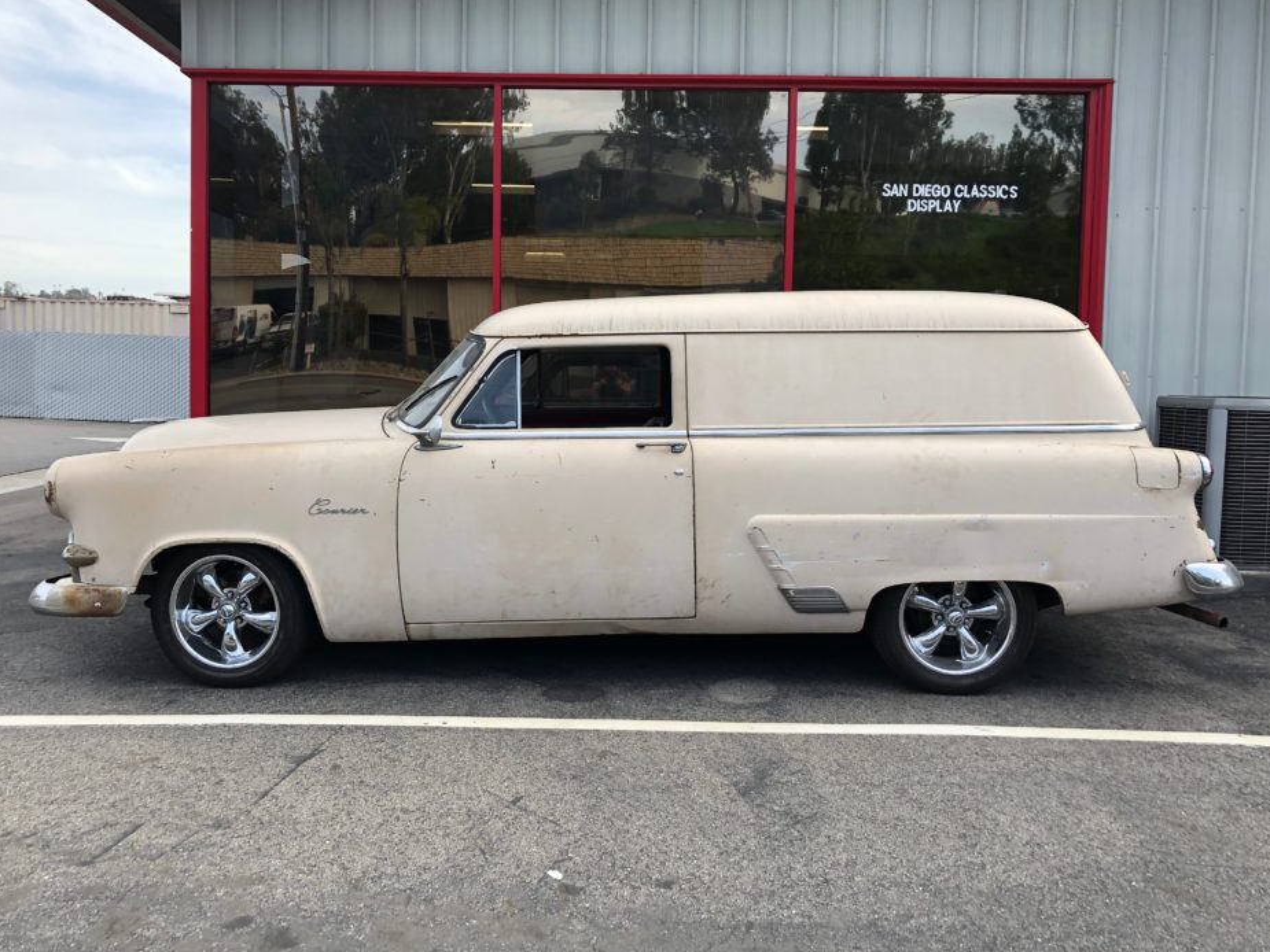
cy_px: 436
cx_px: 610
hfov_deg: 58.3
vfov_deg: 45.4
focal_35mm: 31
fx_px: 1137
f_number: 1.8
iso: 20
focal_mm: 3.99
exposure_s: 1/410
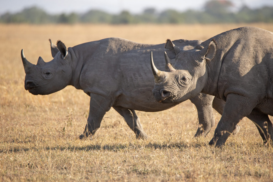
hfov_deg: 3.4
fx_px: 4551
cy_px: 91
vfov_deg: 2.3
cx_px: 136
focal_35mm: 600
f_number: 6.3
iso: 1000
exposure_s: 1/1250
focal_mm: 600
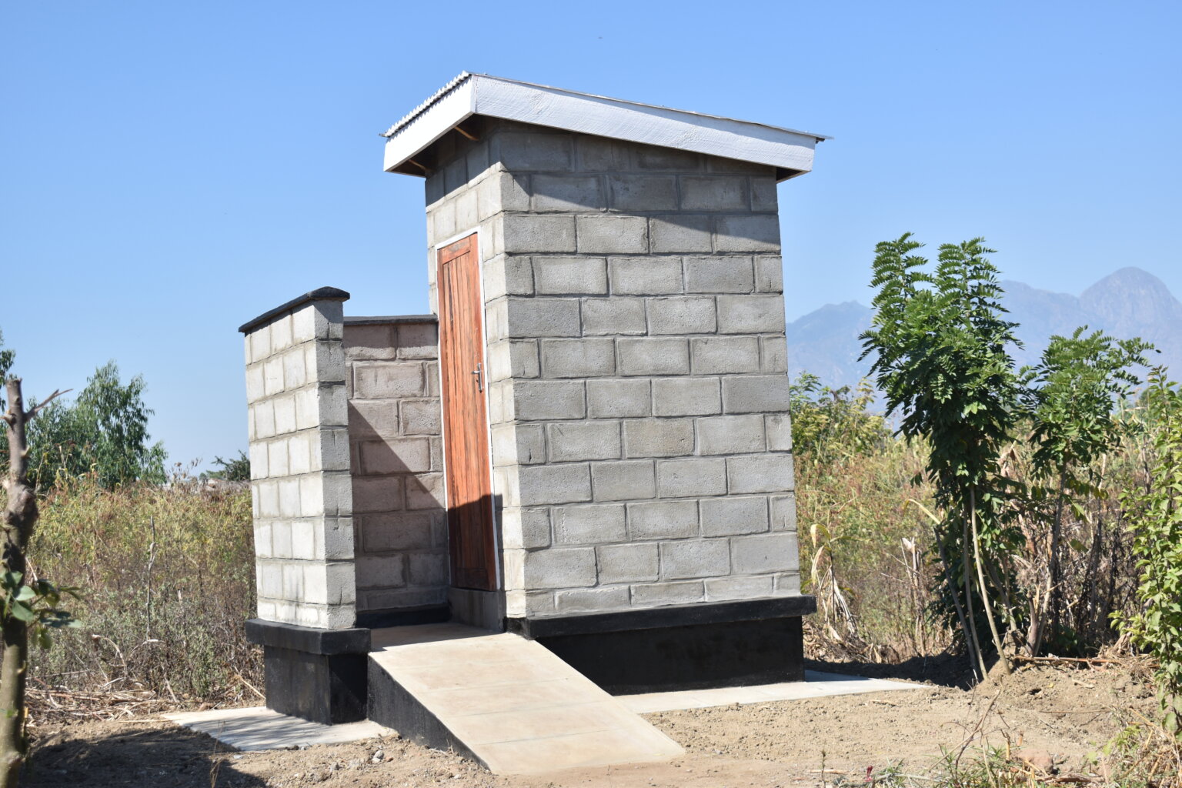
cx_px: 591
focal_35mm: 57
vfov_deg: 23.8
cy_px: 394
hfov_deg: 35.1
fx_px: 1871
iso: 100
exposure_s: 1/400
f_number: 5.6
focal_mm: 38
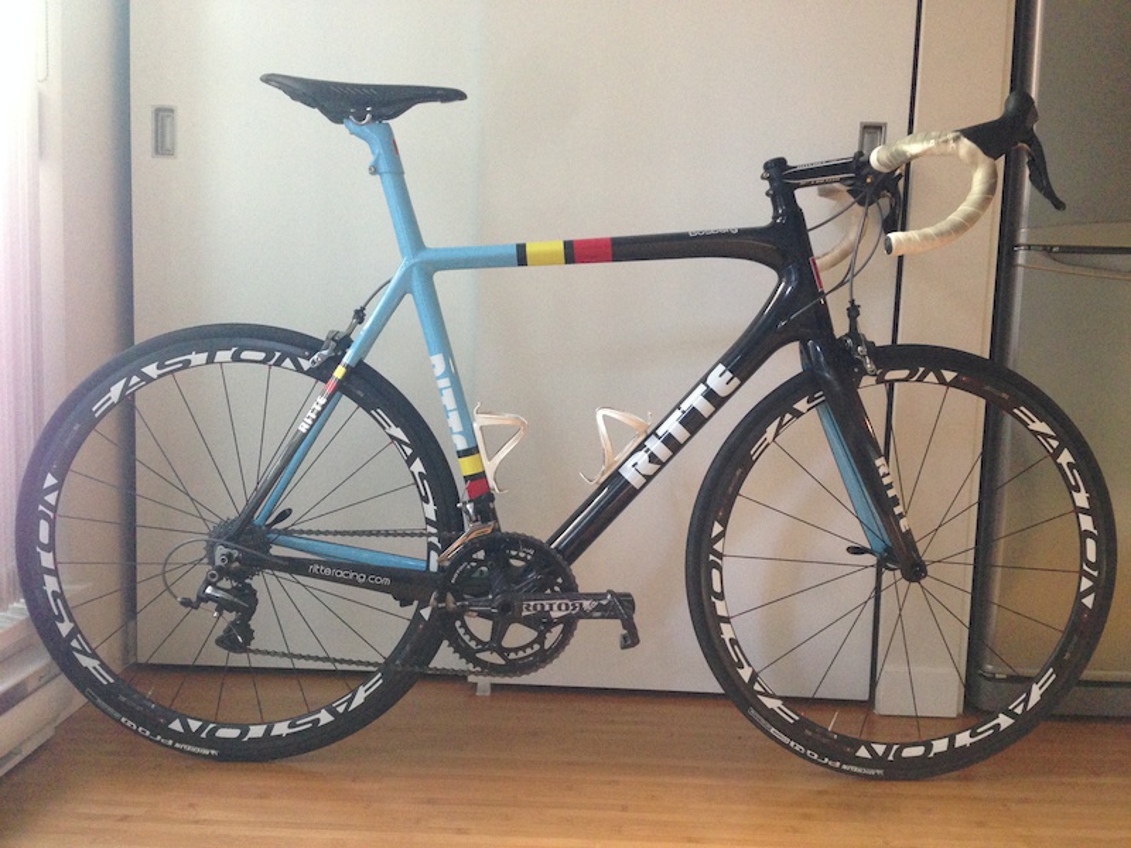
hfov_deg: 55.4
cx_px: 566
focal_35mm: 33
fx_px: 1078
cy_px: 424
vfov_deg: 42.9
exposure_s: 1/20
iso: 250
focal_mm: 4.12
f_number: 2.4
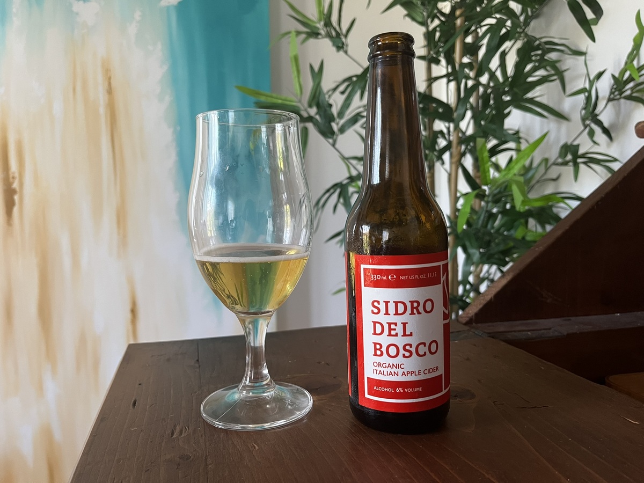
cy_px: 242
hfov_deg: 67.3
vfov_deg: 53.1
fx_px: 484
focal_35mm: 26
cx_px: 322
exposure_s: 1/60
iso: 320
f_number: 1.6
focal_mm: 5.1
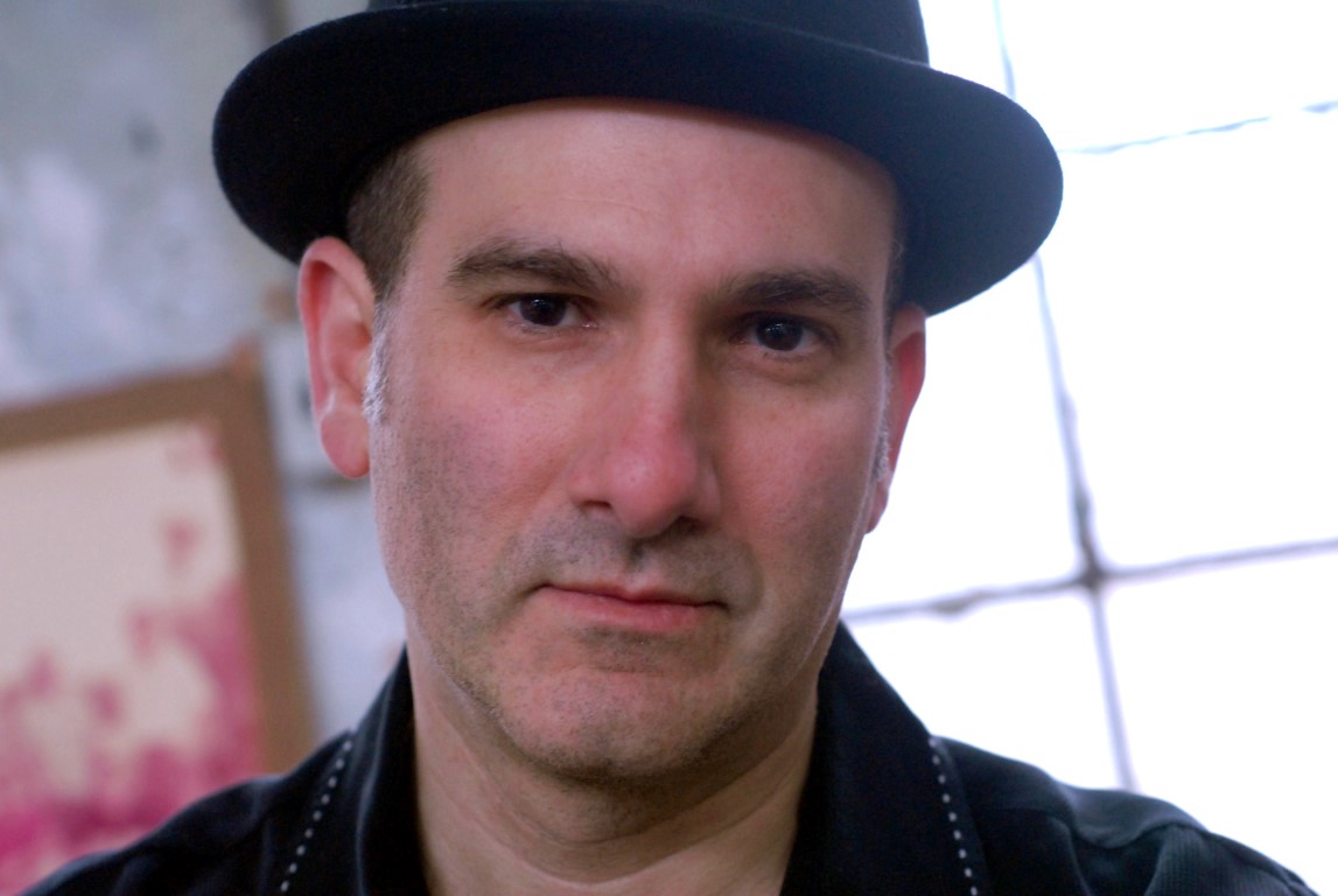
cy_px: 448
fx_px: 2791
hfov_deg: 27.0
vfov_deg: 18.2
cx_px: 669
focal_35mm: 75
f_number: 4.5
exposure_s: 1/80
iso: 800
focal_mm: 50
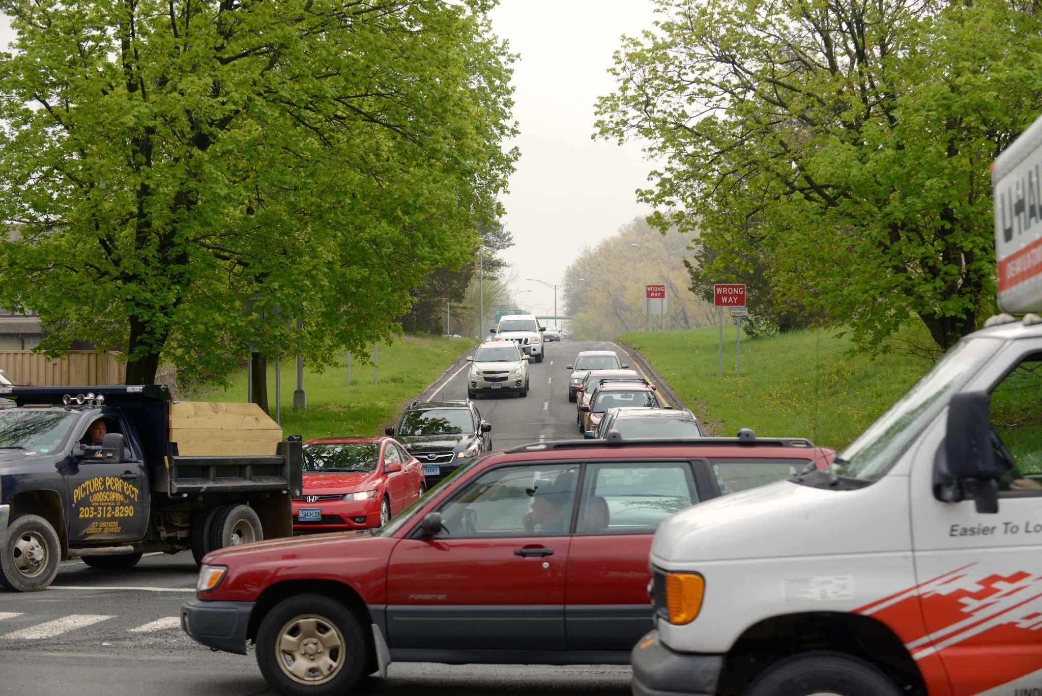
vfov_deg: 19.5
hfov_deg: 28.8
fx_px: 2027
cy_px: 348
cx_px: 521
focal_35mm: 70
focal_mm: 70
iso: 320
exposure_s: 1/1000
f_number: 5.6
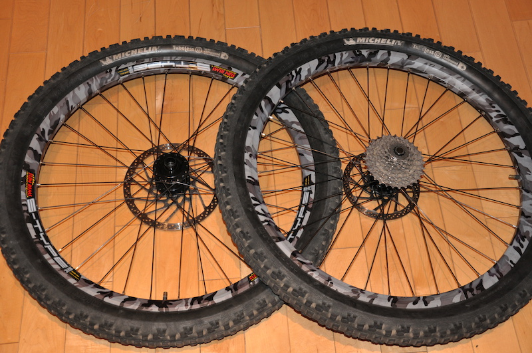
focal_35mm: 51
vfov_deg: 26.4
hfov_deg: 38.9
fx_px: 753
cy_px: 176
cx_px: 266
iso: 800
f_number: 4.2
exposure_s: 1/30
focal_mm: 34
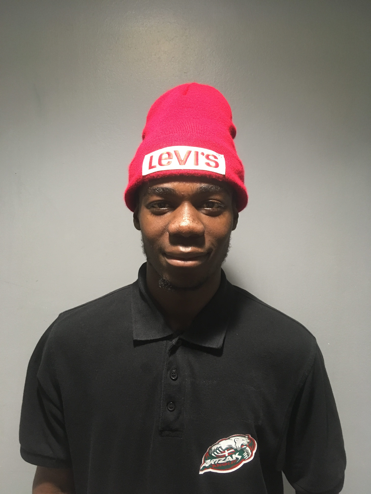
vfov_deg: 61.7
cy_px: 247
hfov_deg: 48.2
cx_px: 186
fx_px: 414
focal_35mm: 29
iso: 200
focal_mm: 4.15
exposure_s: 1/33
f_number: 2.2
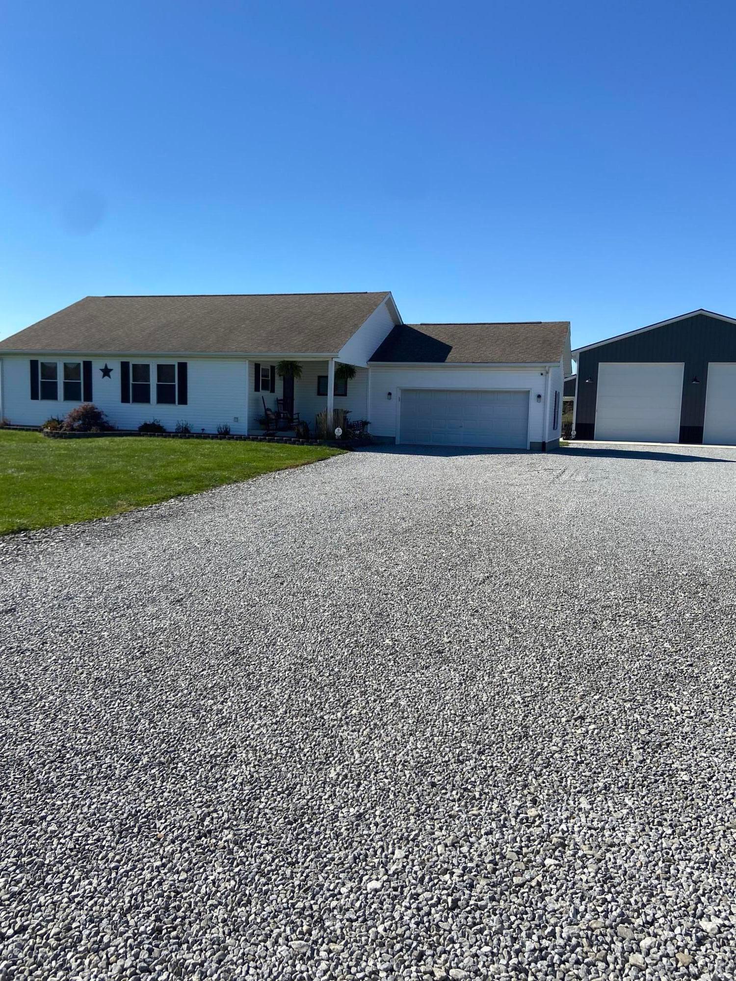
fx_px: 737
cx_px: 368
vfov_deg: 67.3
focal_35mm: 26
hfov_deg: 53.1
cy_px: 490
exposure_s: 1/3497
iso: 32
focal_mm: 4.25
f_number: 1.8
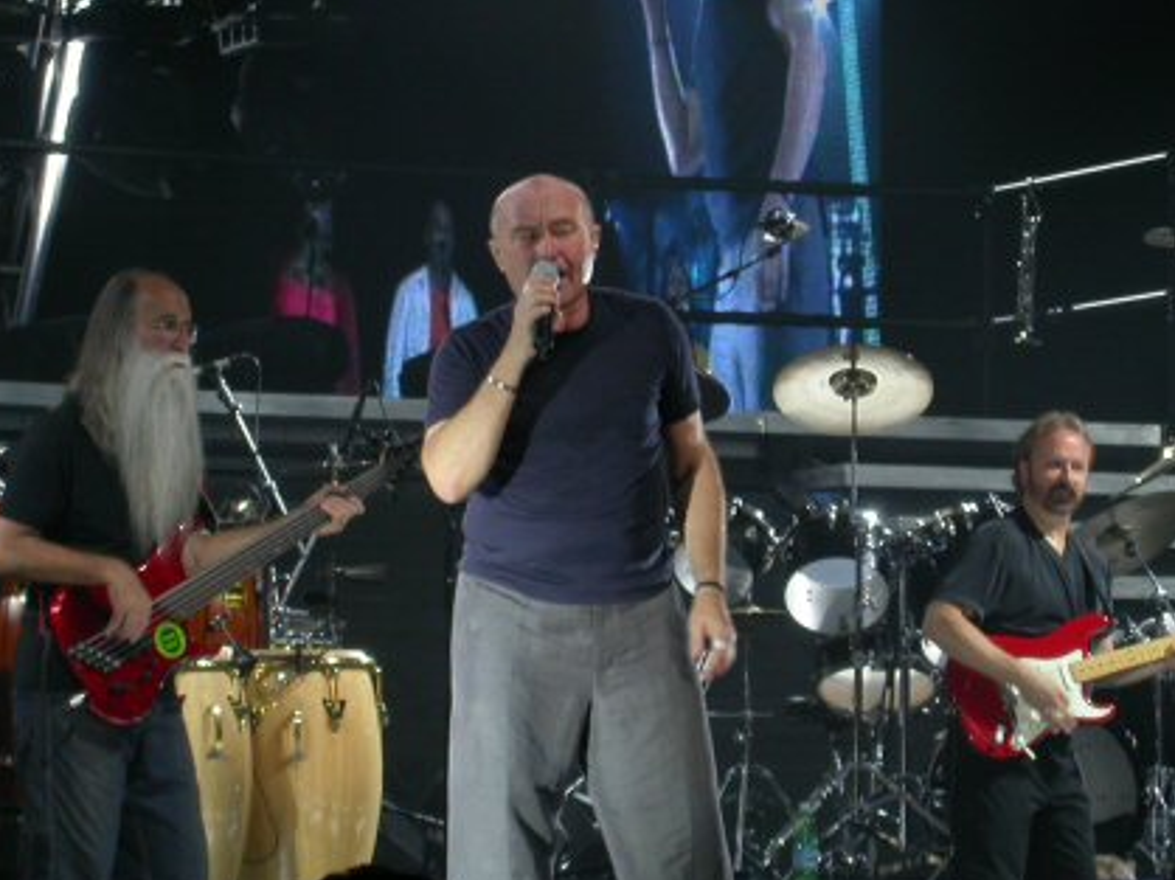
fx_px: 8006
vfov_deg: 6.3
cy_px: 447
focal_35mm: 236
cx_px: 647
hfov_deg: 8.4
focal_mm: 32
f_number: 5.1
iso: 100
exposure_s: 1/60
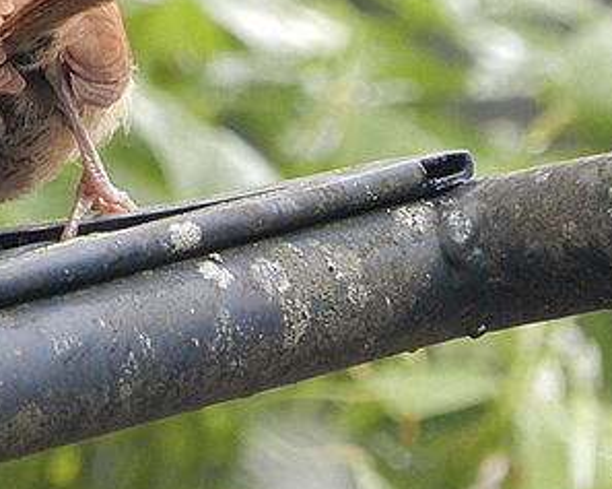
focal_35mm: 1516
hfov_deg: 1.3
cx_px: 115
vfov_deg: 1.0
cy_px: 116
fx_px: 27432
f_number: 6.9
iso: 500
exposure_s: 1/60
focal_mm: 128
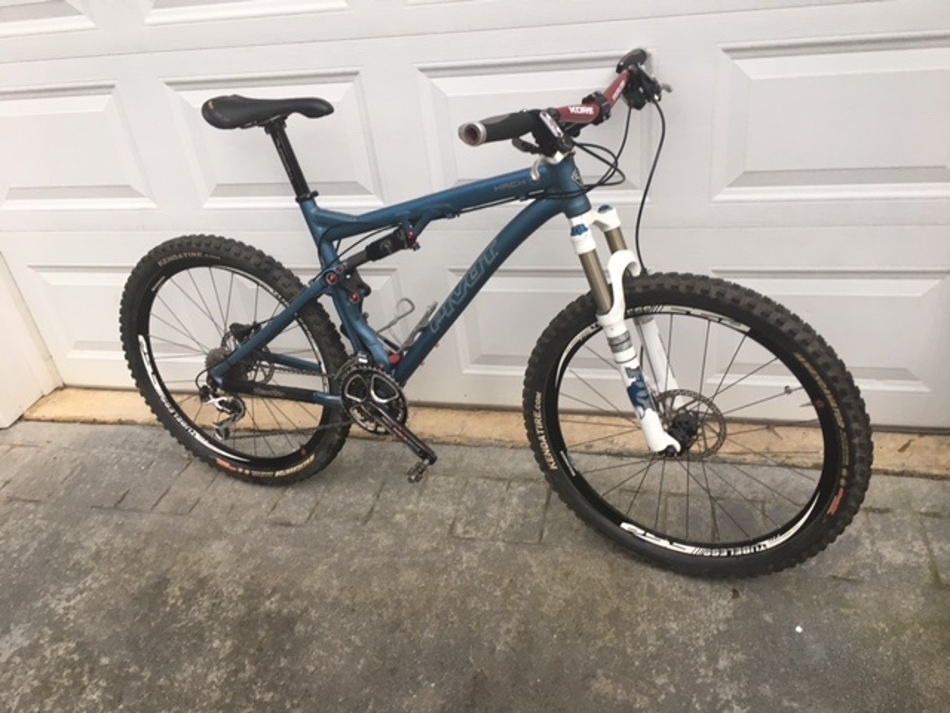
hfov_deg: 61.7
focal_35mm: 29
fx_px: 796
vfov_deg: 48.2
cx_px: 475
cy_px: 356
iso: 25
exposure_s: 1/30
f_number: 2.2
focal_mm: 4.15
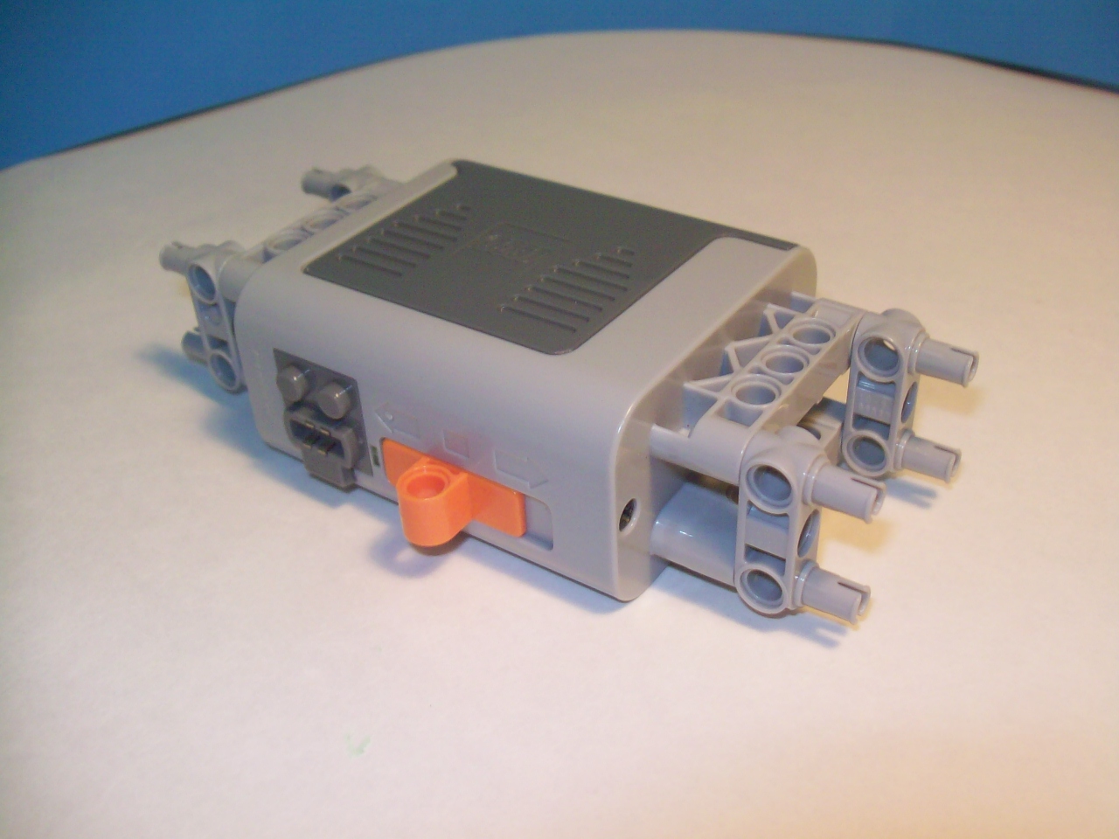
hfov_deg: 51.4
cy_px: 420
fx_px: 1164
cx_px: 560
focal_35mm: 36
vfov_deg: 39.7
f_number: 2.7
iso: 80
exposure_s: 1/64
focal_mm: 6
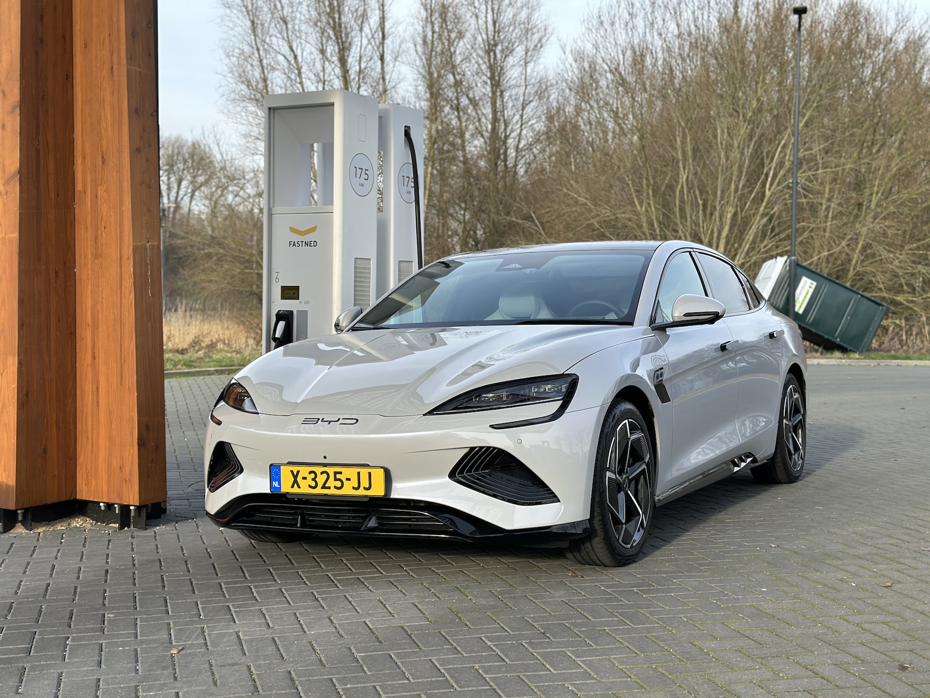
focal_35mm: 48
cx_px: 465
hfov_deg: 39.7
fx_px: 1290
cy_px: 349
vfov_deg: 30.3
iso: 80
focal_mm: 6.86
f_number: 1.78
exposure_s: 1/1414
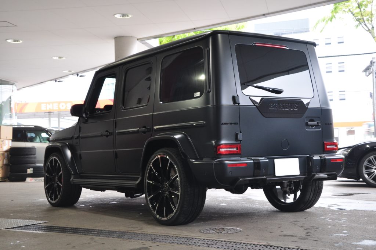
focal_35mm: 52
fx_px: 548
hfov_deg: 37.9
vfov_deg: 25.7
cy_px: 125
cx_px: 188
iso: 400
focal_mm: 35
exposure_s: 1/50
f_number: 8
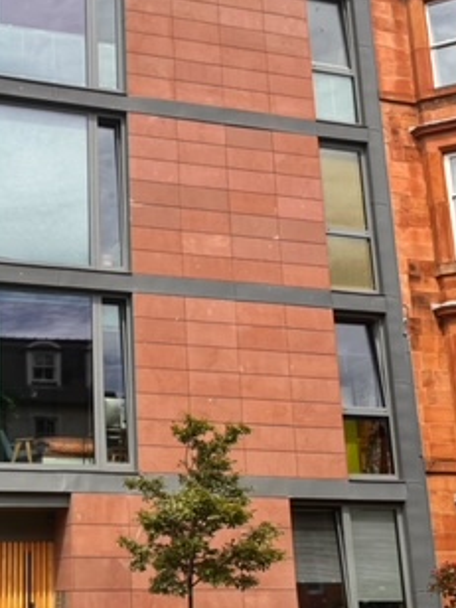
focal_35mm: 54
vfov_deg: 35.5
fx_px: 948
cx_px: 47
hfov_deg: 26.2
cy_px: 302
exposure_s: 1/5556
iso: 50
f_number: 1.6
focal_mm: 5.1
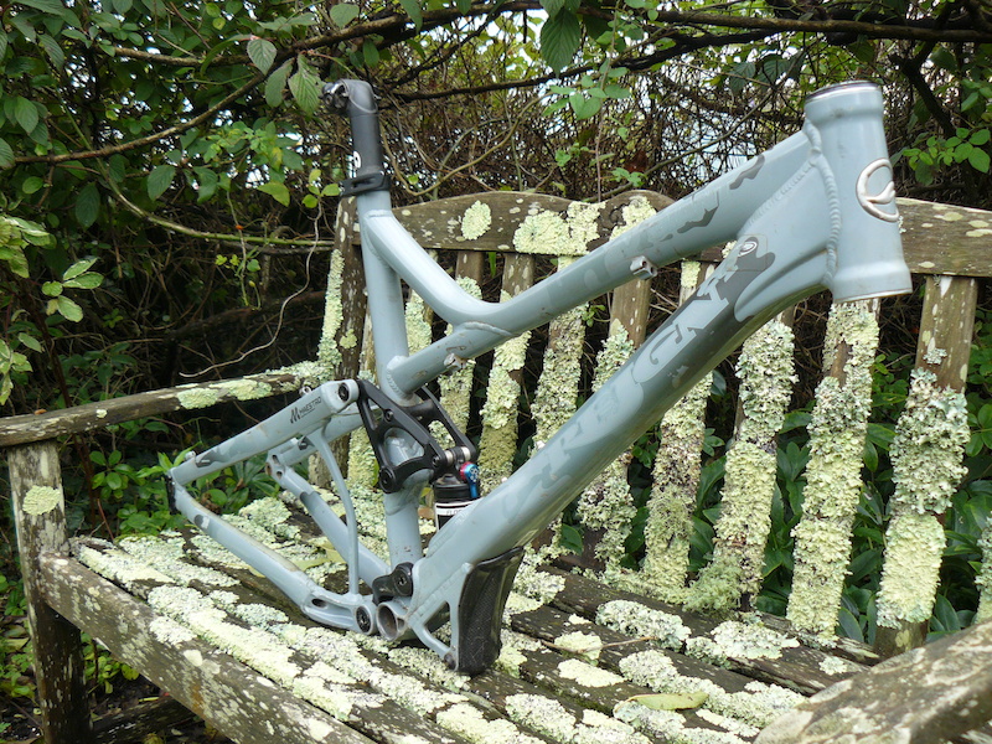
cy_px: 372
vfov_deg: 39.7
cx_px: 496
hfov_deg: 51.4
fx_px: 1032
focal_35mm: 36
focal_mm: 6
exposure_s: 1/80
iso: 100
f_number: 2.8
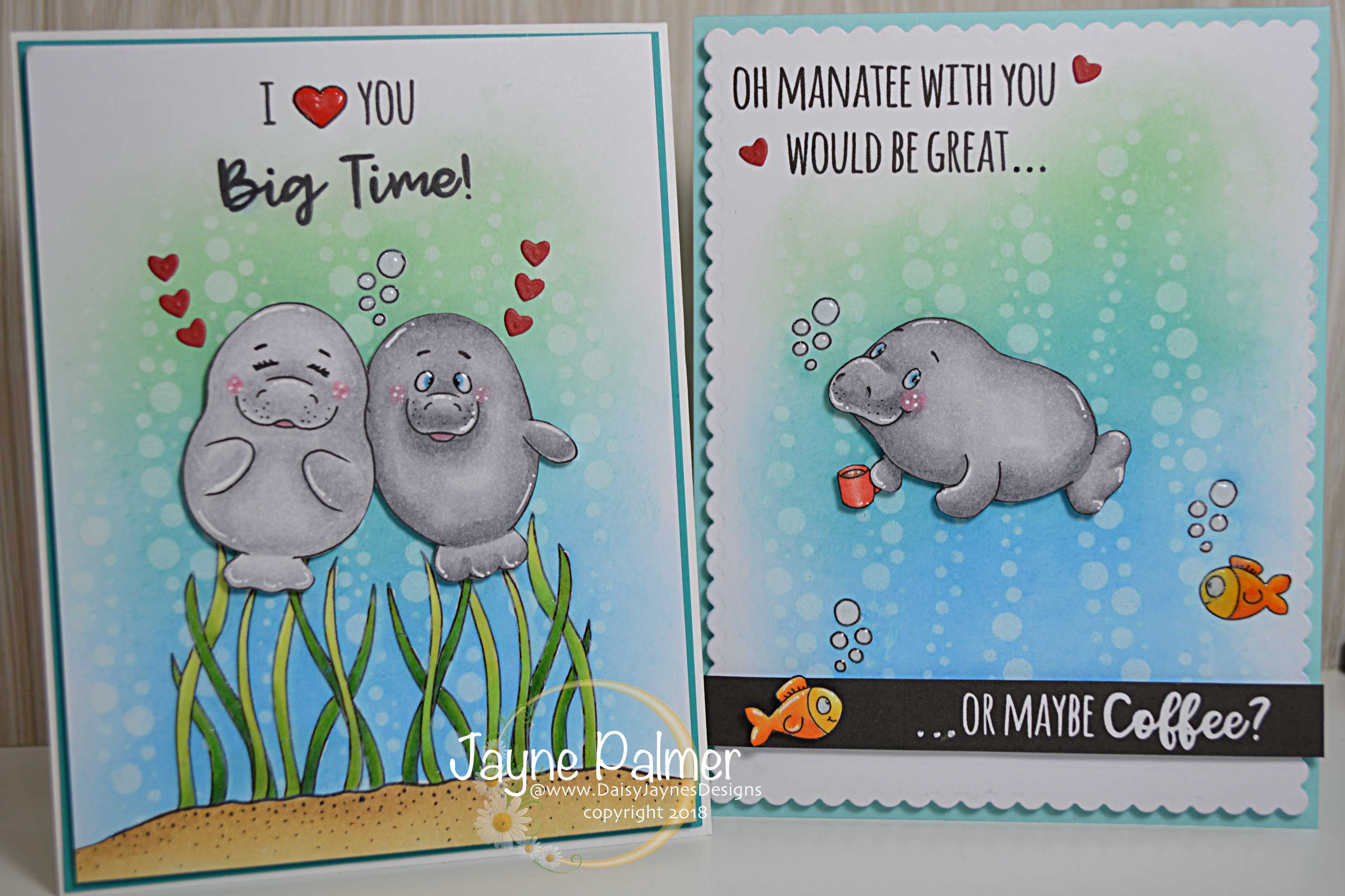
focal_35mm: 48
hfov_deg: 41.1
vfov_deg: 28.1
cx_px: 672
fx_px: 1793
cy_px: 448
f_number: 4.8
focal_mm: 32
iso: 125
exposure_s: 1/50
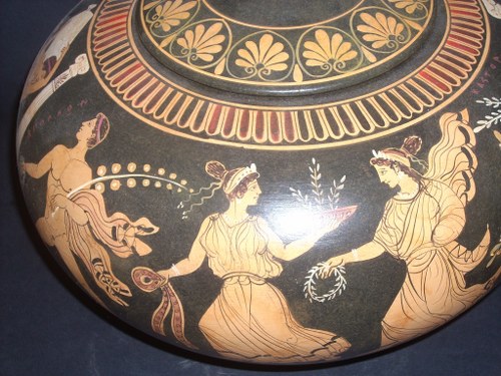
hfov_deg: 29.8
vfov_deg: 22.6
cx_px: 250
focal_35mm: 65
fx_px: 941
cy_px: 188
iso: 64
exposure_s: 1/60
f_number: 3.8
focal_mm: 10.7
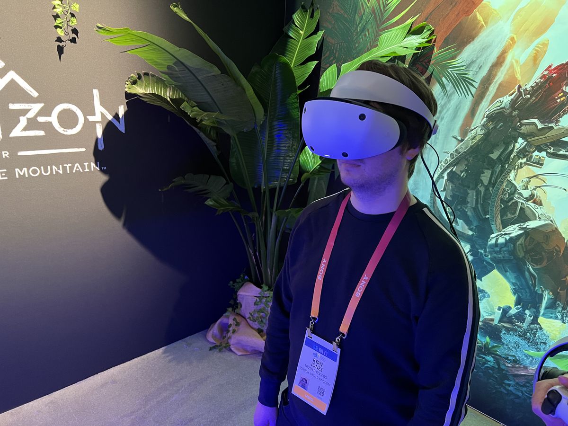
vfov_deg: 53.1
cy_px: 213
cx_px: 284
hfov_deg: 67.3
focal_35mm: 26
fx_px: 427
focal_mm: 5.7
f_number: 1.5
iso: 640
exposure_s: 1/30
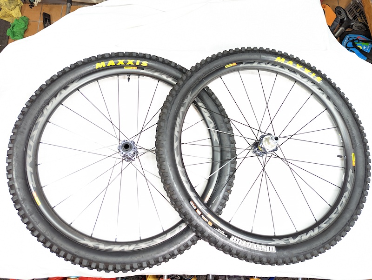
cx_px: 186
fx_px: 258
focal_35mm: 24
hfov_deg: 71.5
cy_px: 140
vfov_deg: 56.9
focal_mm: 6.81
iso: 379
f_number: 1.85
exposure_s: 1/90
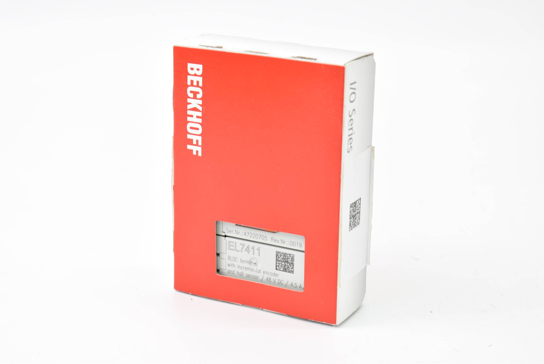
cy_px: 182
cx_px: 272
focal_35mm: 82
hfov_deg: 24.6
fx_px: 1248
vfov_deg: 16.6
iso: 100
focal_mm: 55
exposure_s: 1/15
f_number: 5.6
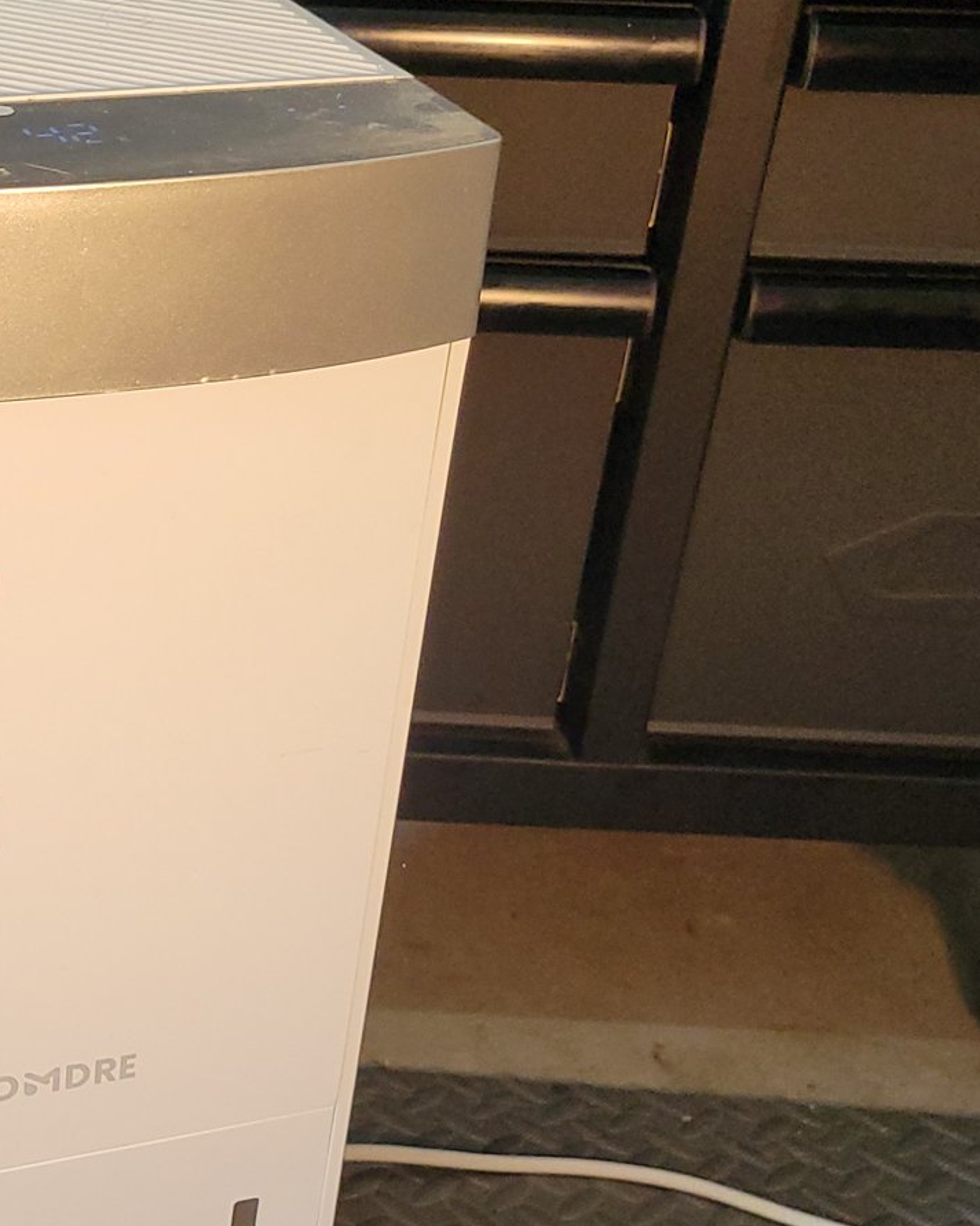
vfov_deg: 32.8
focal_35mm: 57
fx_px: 2067
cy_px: 788
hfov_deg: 25.4
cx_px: 0
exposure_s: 1/120
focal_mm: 5.4
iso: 320
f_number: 1.8
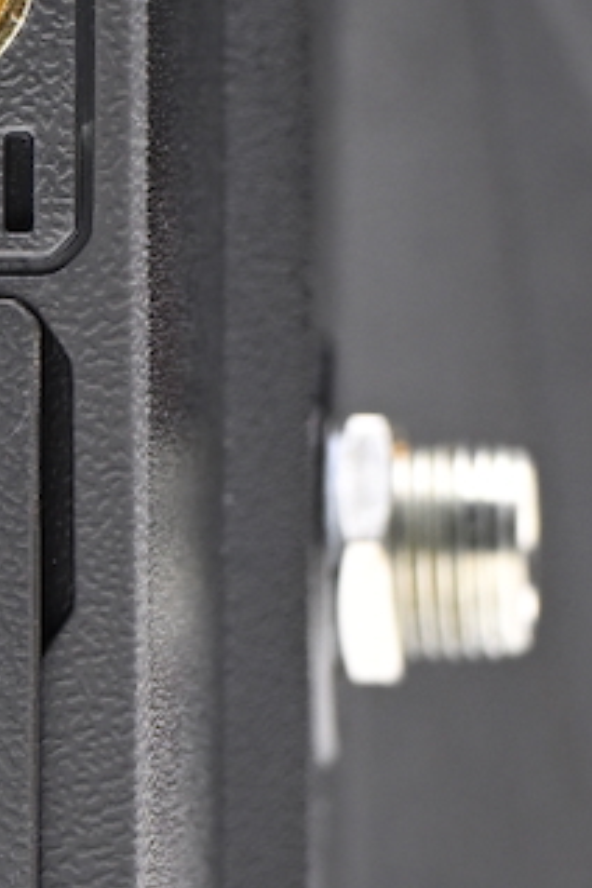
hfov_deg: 1.4
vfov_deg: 2.1
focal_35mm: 965
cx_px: 91
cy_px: -145
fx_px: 23801
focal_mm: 160
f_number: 5.6
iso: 800
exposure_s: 1/60
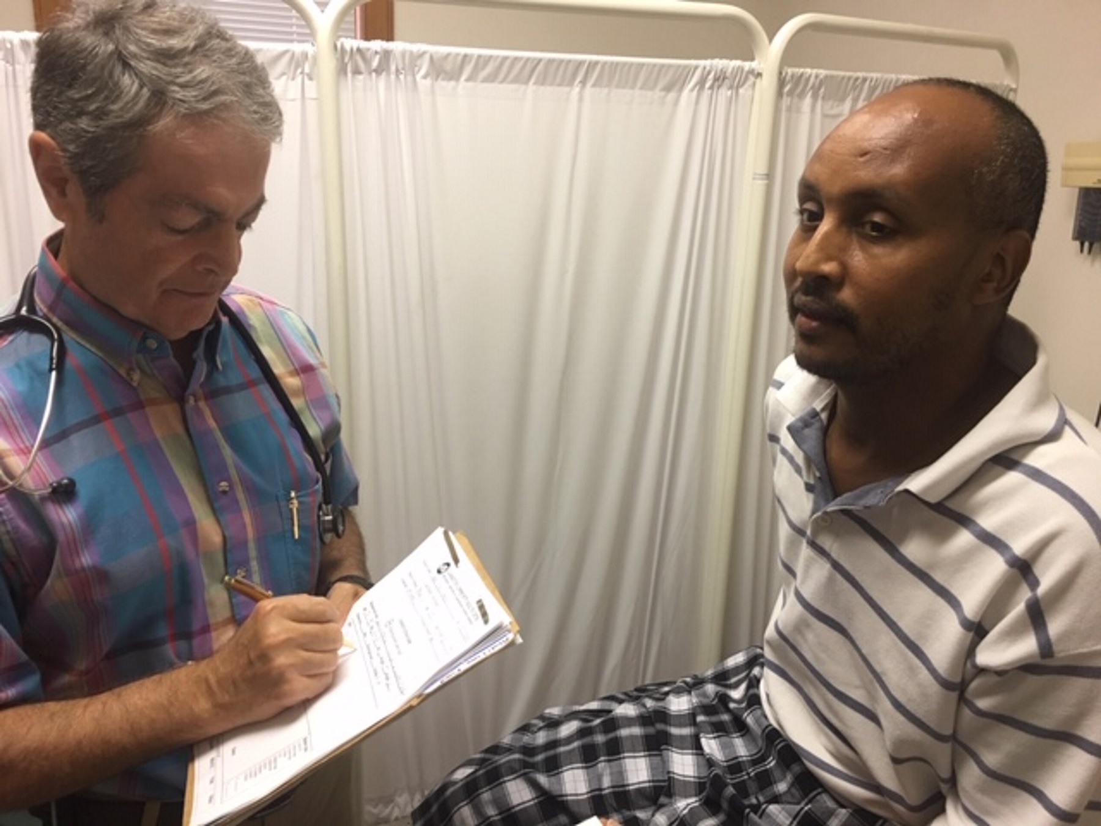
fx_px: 922
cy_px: 413
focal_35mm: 29
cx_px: 550
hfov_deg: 61.7
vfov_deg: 48.2
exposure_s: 1/15
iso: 40
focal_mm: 4.15
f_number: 2.2
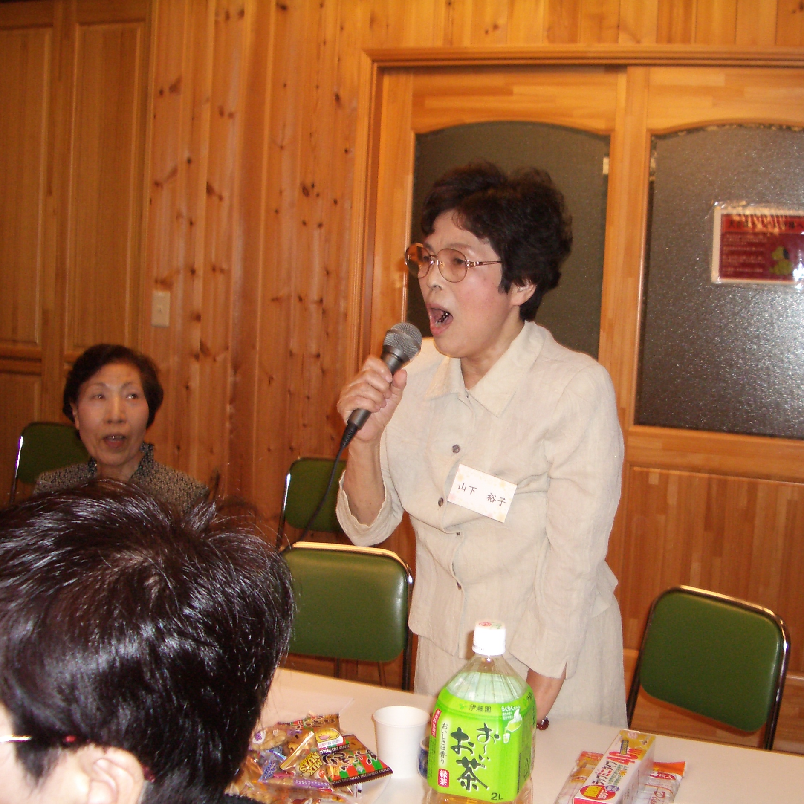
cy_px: 402
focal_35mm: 42
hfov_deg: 39.8
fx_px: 1104
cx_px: 486
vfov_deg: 40.0
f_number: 2.6
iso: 200
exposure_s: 1/60
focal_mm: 5.8
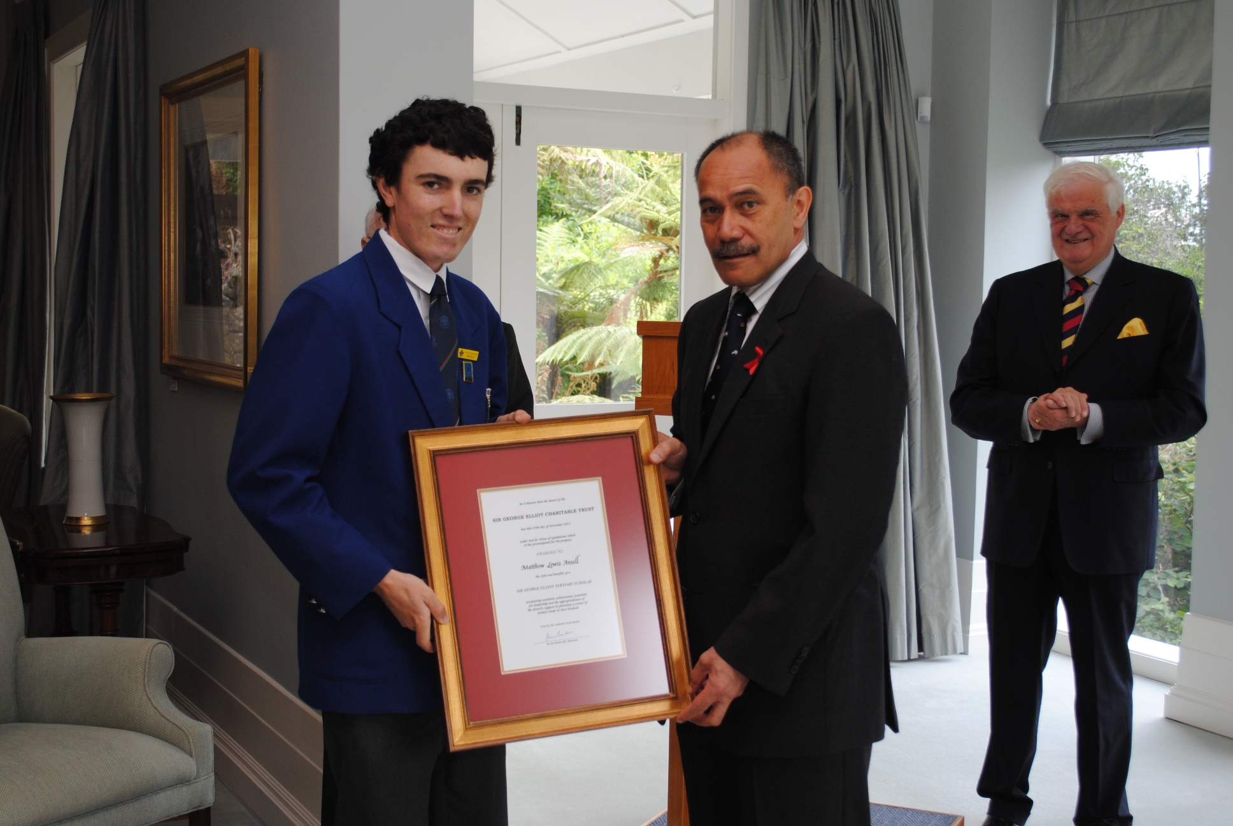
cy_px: 413
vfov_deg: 28.2
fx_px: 1646
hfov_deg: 41.1
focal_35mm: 48
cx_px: 616
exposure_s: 1/60
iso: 200
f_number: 4.8
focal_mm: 32
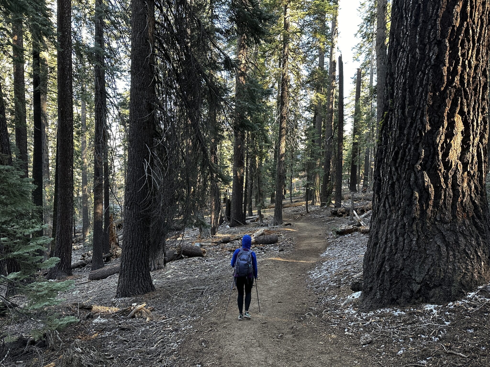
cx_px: 245
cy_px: 184
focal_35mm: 24
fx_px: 340
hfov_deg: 71.6
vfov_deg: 56.8
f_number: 1.78
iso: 250
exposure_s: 1/95
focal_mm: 6.86
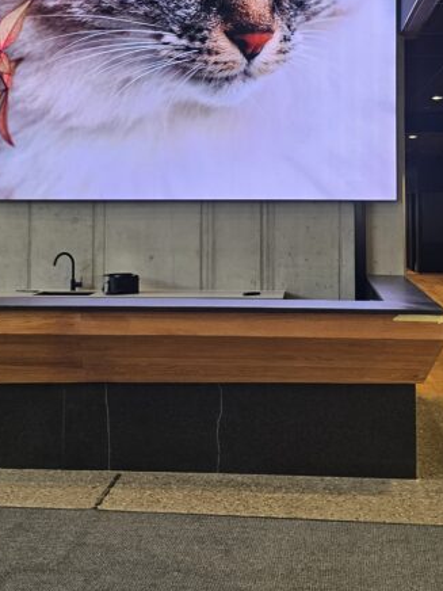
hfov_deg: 27.0
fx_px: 921
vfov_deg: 35.1
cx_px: 218
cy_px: 183
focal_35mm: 54
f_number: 1.7
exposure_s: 1/60
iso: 32
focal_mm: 6.3
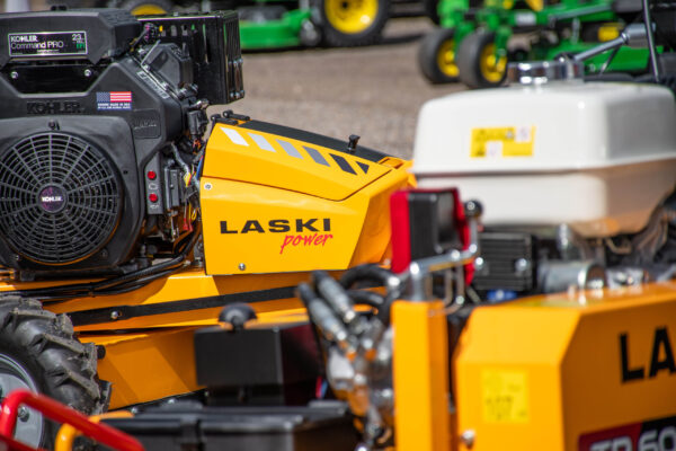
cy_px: 226
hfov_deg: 9.8
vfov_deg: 6.5
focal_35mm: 210
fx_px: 3943
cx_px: 338
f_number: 5.6
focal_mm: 140
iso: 50
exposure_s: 1/500
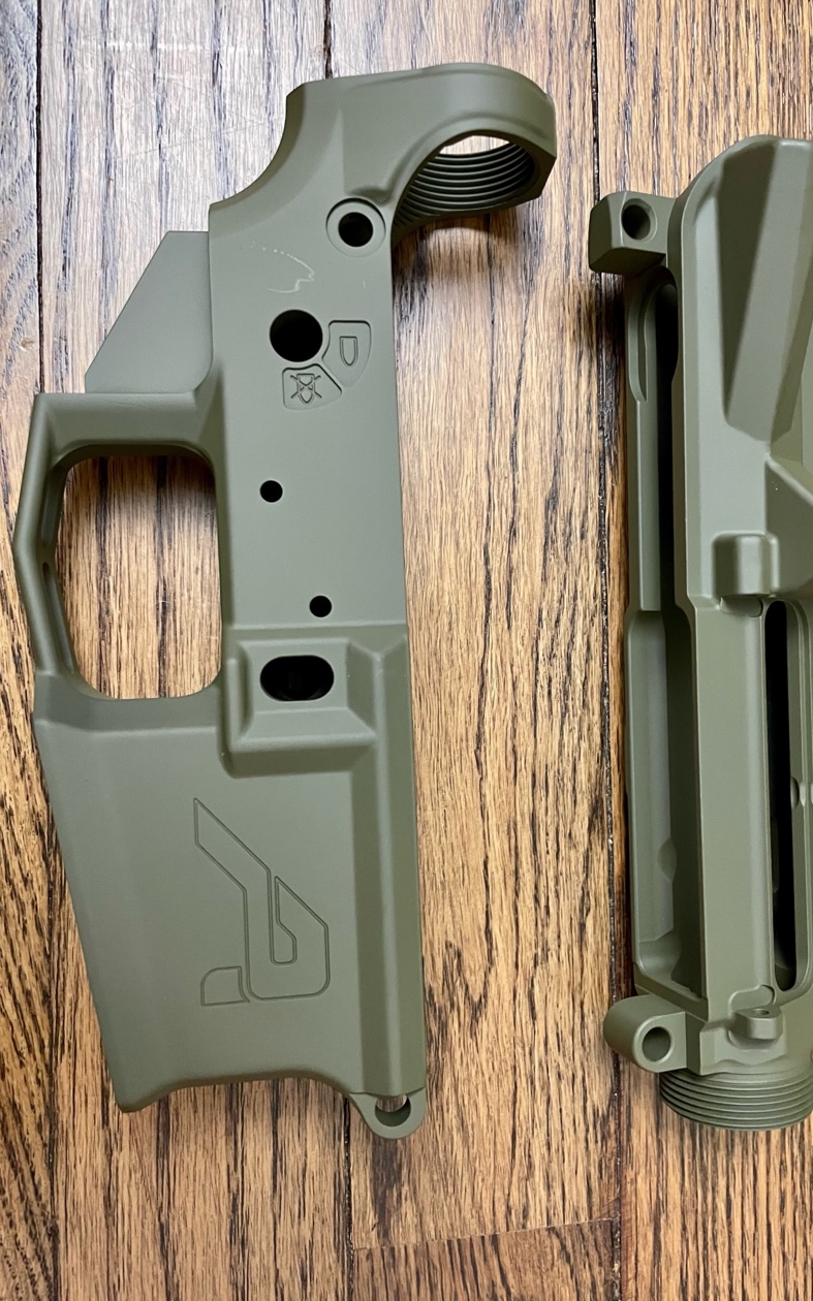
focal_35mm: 28
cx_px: 474
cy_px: 654
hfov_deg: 44.4
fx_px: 993
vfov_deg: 66.5
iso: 400
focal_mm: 4.2
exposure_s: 1/40
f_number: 1.6
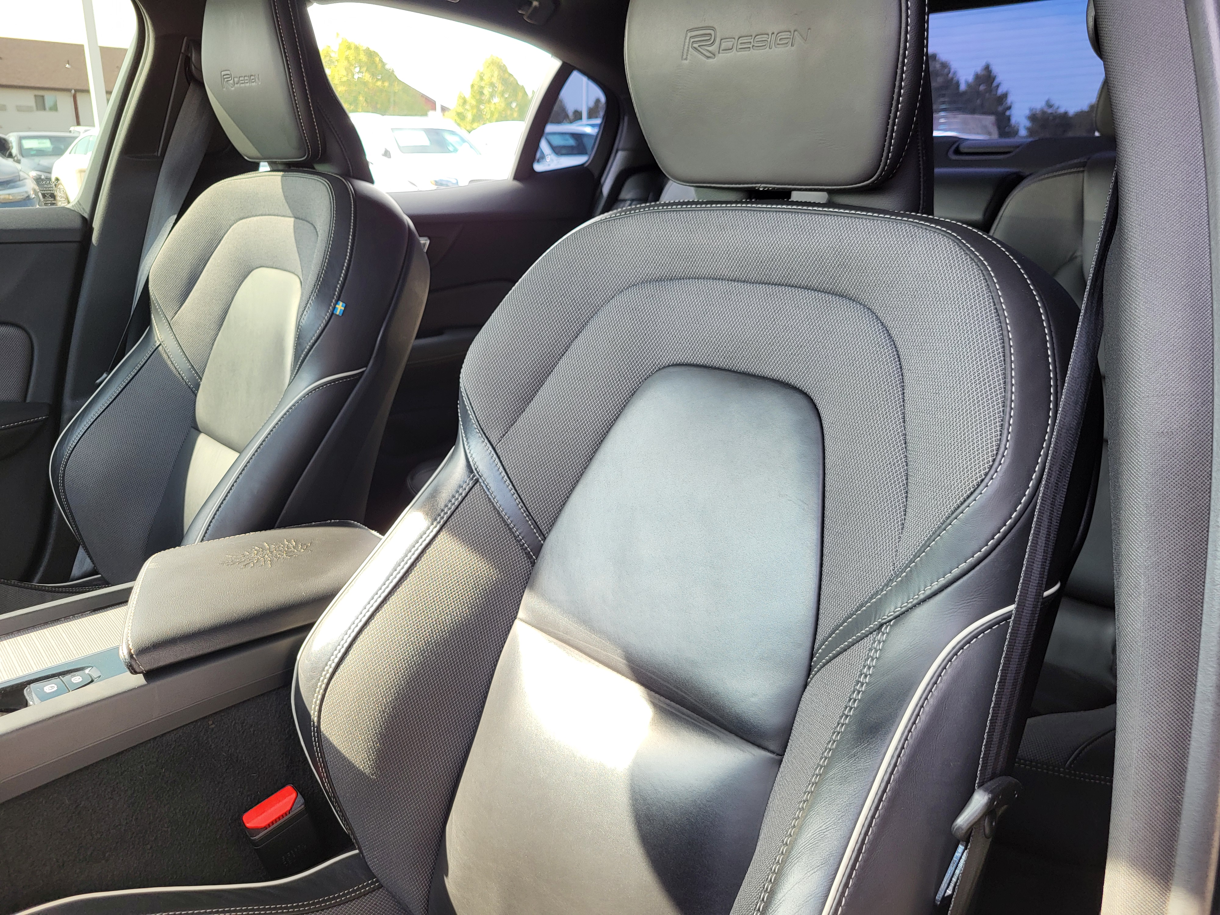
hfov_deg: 67.3
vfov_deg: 53.1
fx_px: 916
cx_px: 610
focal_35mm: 26
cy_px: 458
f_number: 1.8
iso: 40
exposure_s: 1/130
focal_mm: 5.4
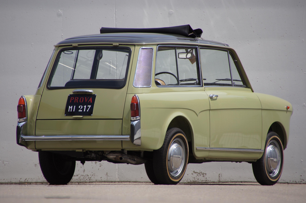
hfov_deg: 5.5
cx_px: 153
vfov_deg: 3.7
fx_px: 3183
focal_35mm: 375
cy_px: 102
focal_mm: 250
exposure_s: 1/640
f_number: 6.3
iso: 100
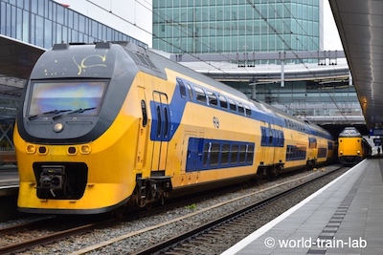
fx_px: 670
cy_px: 128
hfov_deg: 31.9
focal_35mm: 63
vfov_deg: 21.6
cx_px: 192
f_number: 8
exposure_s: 1/250
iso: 200
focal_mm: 42
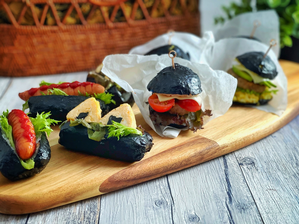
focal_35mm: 64
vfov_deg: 22.9
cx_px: 150
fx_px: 553
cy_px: 112
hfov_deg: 30.3
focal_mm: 7.5
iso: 200
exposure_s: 1/121
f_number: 2.2
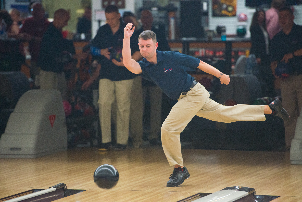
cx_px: 151
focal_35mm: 200
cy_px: 101
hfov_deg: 10.3
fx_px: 1678
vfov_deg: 6.9
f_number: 4
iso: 1600
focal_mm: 200
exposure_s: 1/500
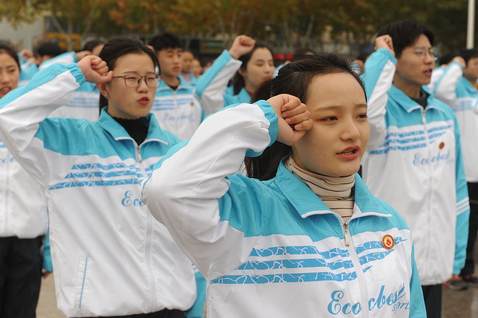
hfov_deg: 28.9
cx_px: 239
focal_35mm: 70
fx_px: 929
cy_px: 159
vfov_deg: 19.4
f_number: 8
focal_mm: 70
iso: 200
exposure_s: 1/250
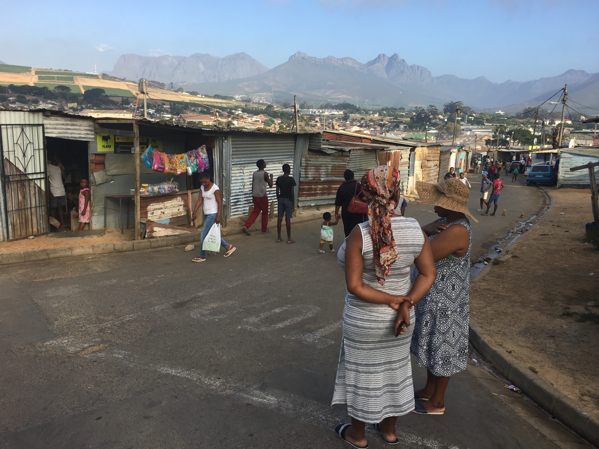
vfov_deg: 48.2
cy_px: 224
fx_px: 502
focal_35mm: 29
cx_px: 300
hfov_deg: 61.7
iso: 25
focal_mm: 4.15
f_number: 2.2
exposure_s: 1/962
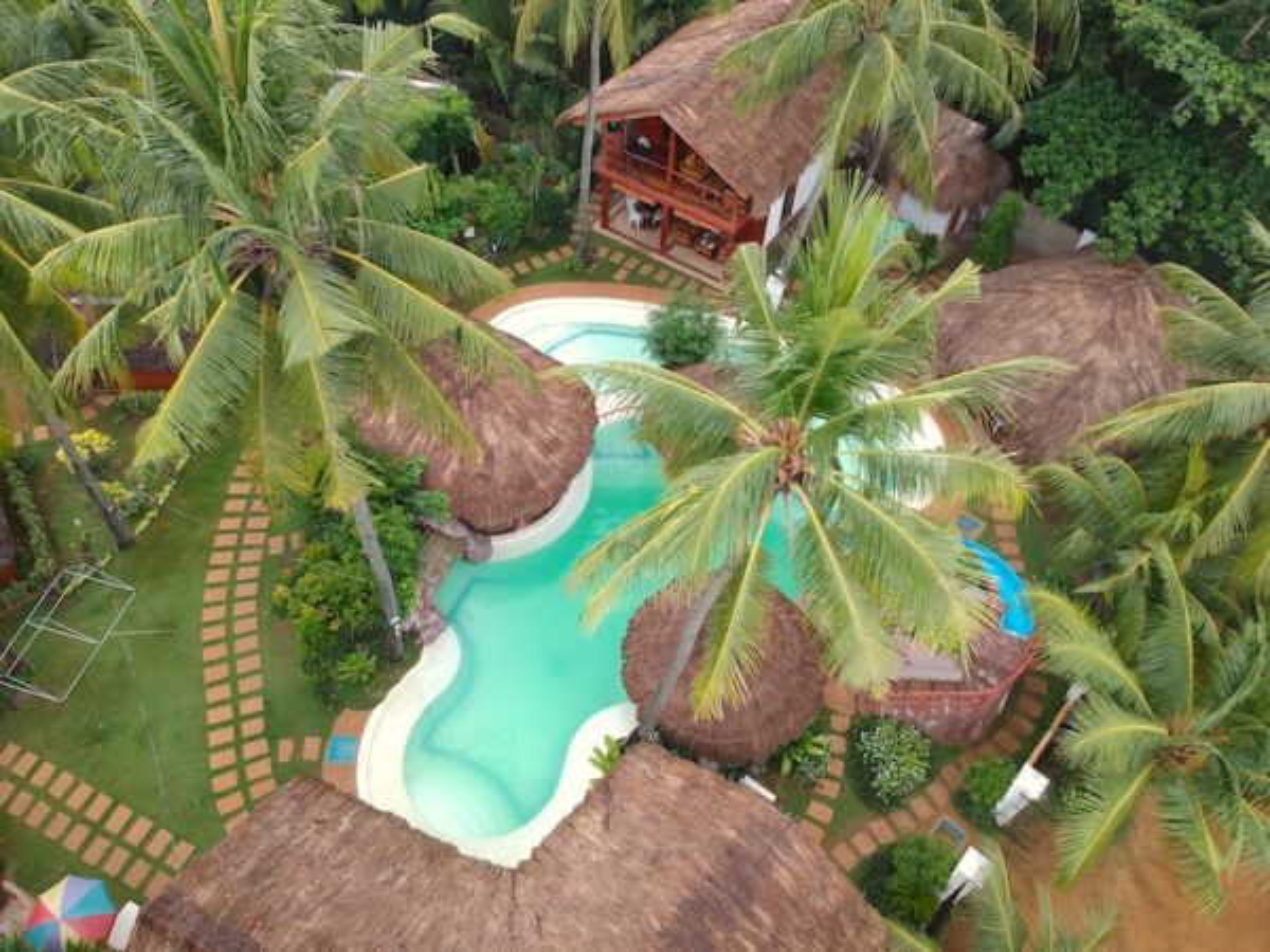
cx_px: 635
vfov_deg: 54.9
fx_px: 917
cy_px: 476
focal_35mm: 25
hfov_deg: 69.4
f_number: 2.6
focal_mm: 4.49
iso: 100
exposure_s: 1/40
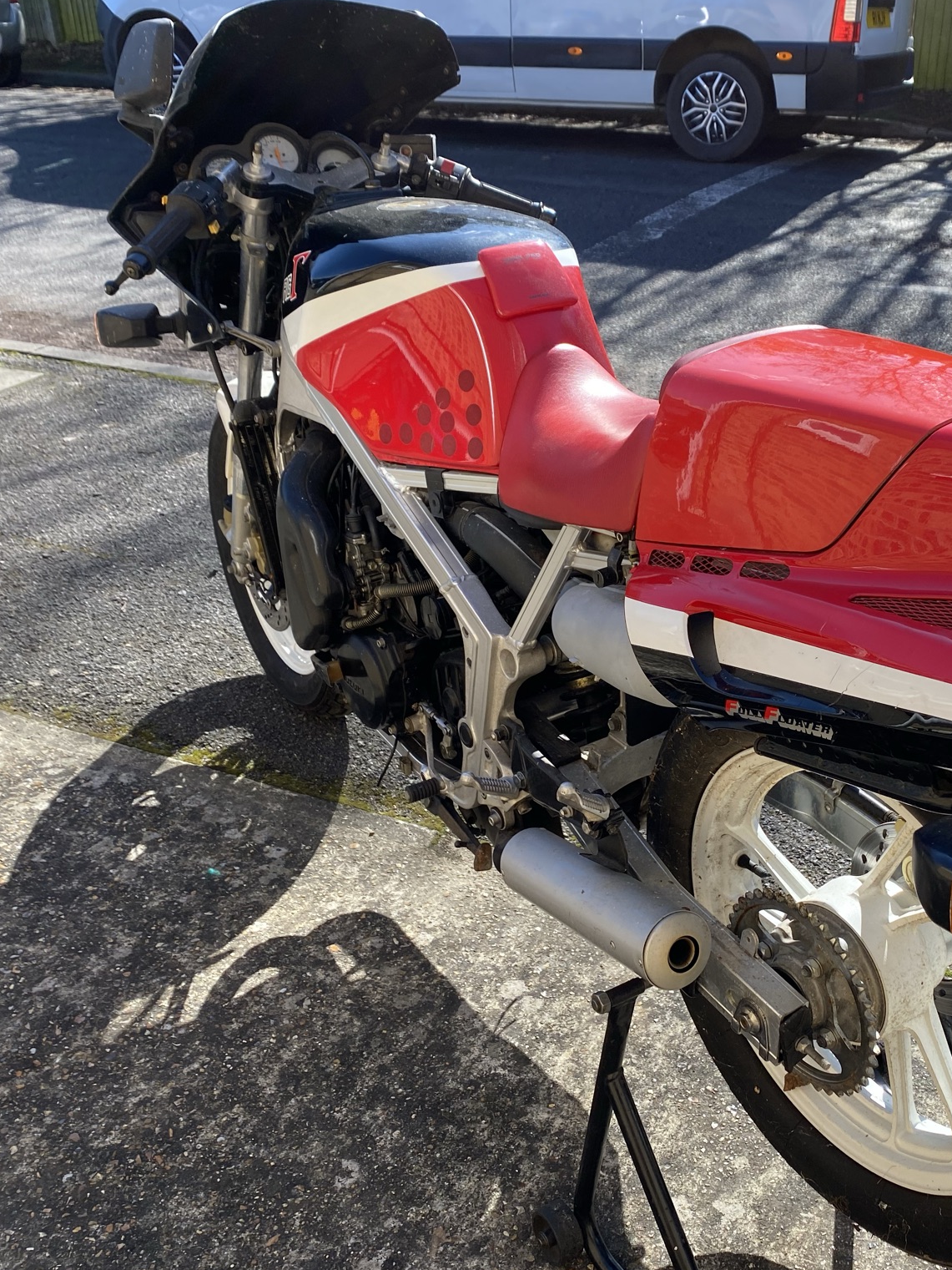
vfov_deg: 52.6
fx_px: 1283
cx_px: 641
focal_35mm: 35
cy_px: 635
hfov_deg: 40.2
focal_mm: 4.25
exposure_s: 1/738
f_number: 1.8
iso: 32
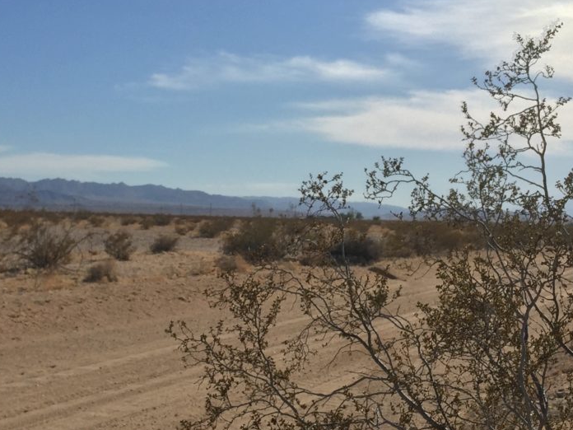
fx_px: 1059
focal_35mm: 64
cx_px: 252
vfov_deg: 22.9
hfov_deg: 30.2
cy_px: 229
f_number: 2.2
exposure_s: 1/4950
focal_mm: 4.15
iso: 32
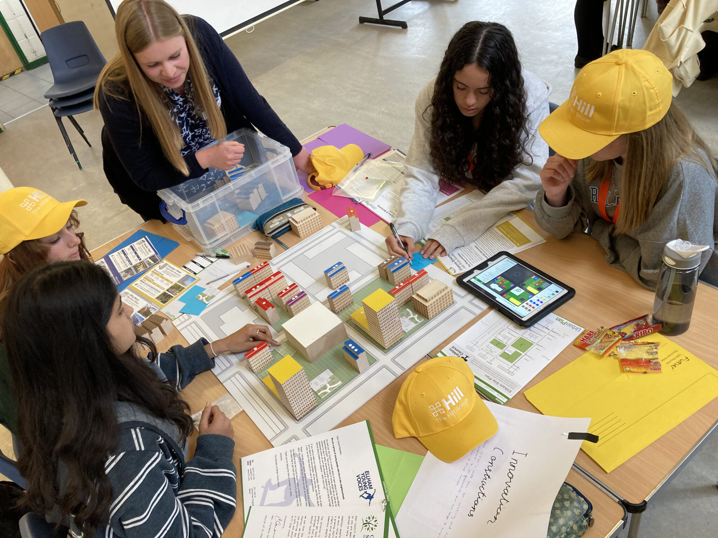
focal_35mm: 28
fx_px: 581
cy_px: 269
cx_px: 359
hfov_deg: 63.4
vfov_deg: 49.7
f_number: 1.8
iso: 80
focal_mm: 3.99
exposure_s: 1/60
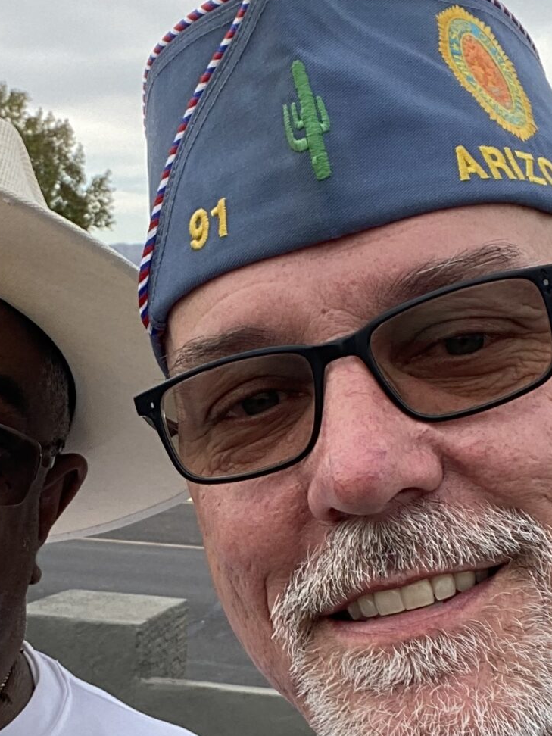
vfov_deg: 24.4
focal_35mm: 79
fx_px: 1680
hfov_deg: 18.5
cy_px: 569
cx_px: 136
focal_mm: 2.71
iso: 25
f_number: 2.2
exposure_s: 1/127
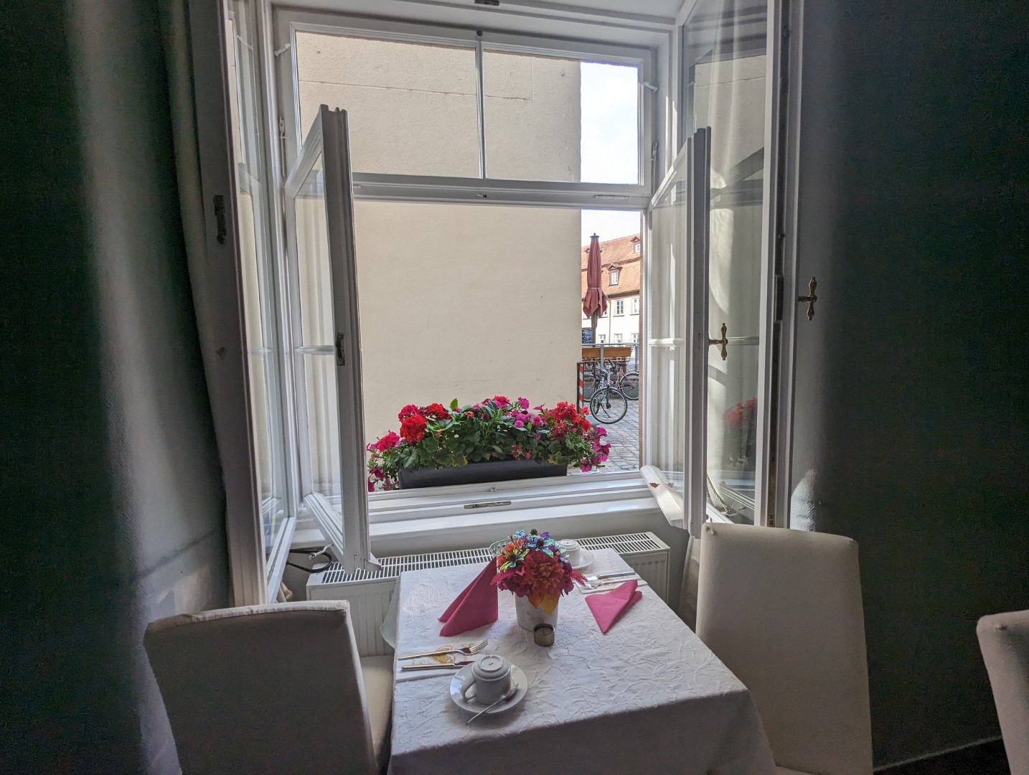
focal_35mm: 16
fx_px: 476
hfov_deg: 94.4
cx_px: 514
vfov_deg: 78.3
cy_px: 388
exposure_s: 1/411
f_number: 2.2
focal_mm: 2.35
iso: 51
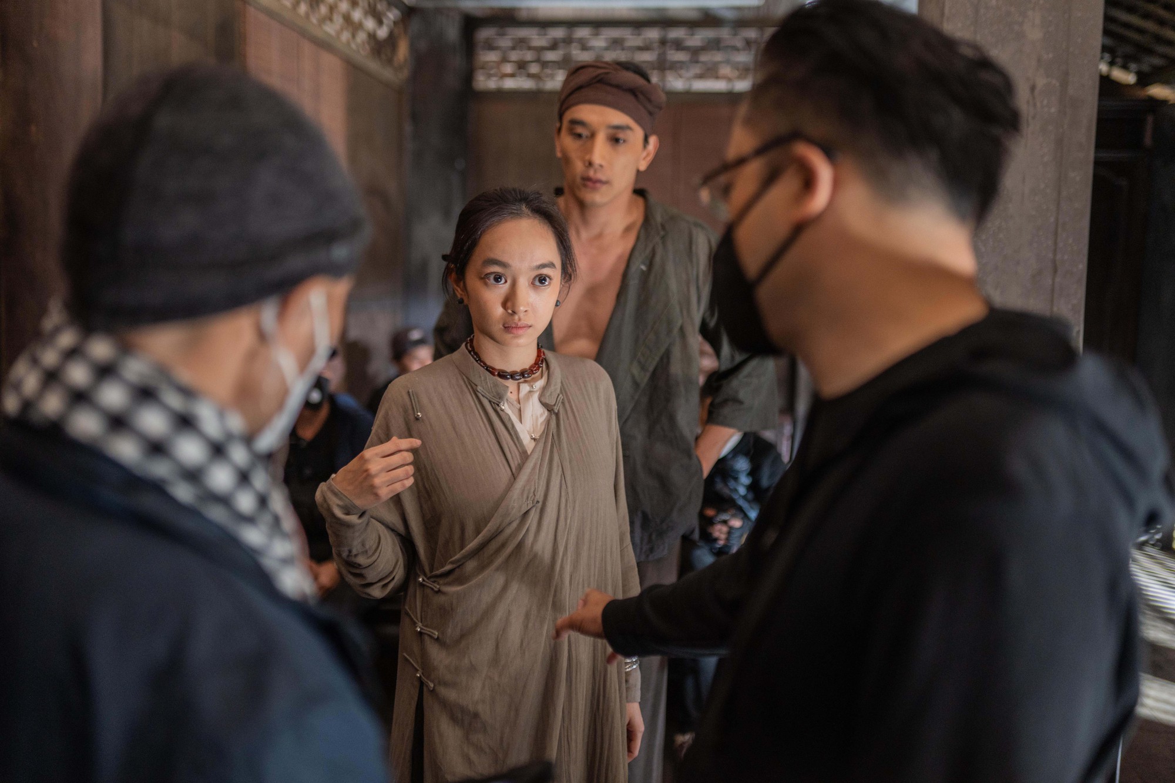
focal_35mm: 35
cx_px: 588
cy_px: 392
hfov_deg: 54.4
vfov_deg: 37.8
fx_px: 1142
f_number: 2
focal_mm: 35
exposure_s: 1/100
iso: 1250
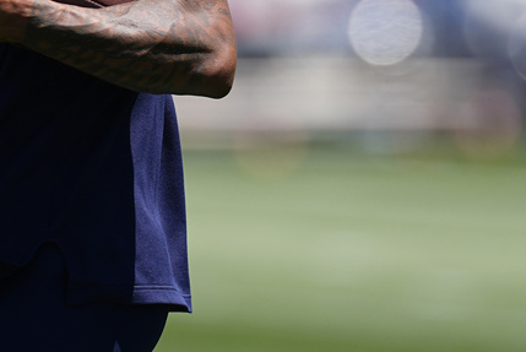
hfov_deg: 1.0
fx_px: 31416
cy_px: -52
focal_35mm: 2148
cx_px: 224
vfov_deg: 0.6
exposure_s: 1/1250
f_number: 4
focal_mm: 600
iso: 200
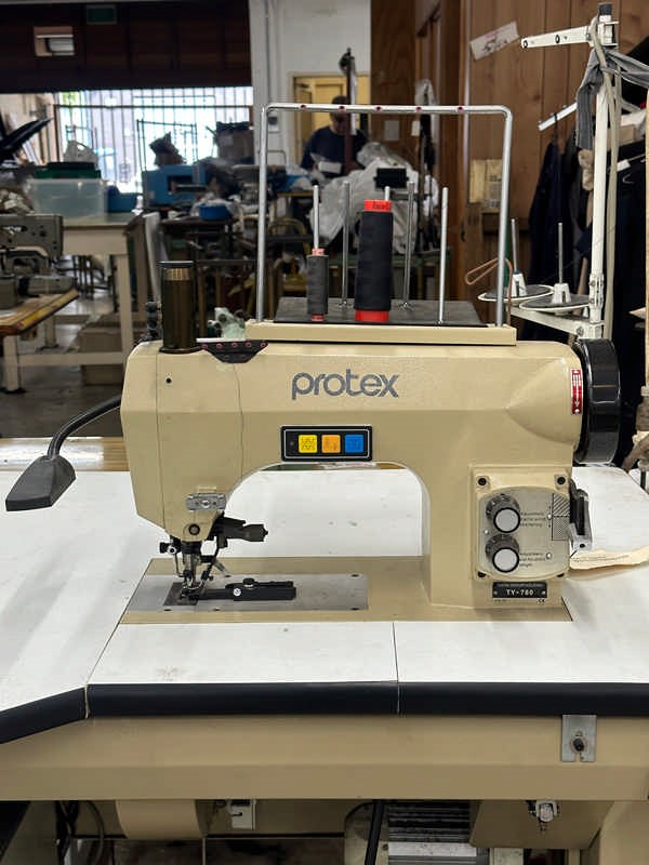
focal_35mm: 48
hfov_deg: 30.3
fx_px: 1200
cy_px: 432
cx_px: 324
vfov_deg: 39.7
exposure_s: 1/50
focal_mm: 6.86
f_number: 1.78
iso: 50
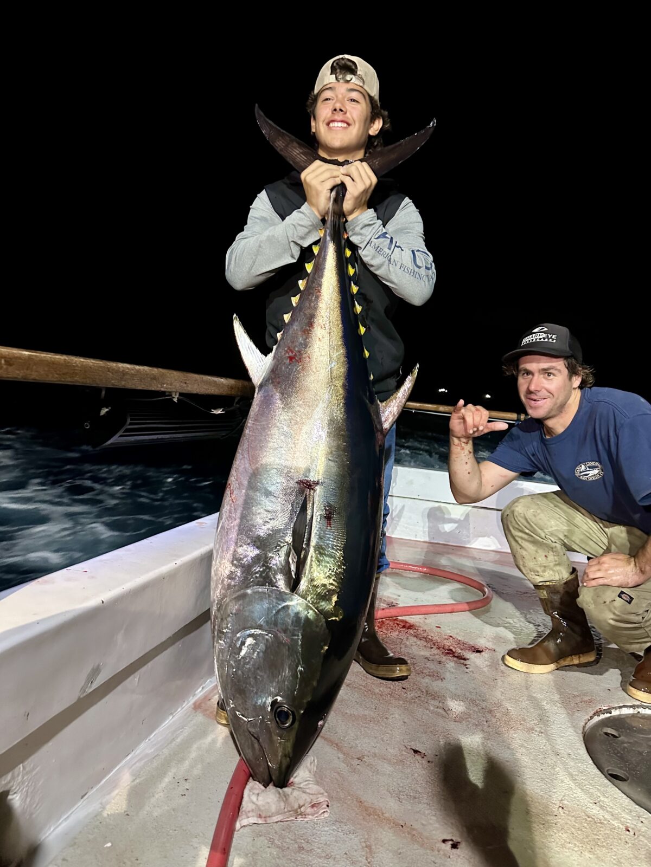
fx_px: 602
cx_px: 326
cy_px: 434
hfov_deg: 56.8
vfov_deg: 71.6
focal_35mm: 24
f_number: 1.78
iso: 800
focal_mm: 6.86
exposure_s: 1/40
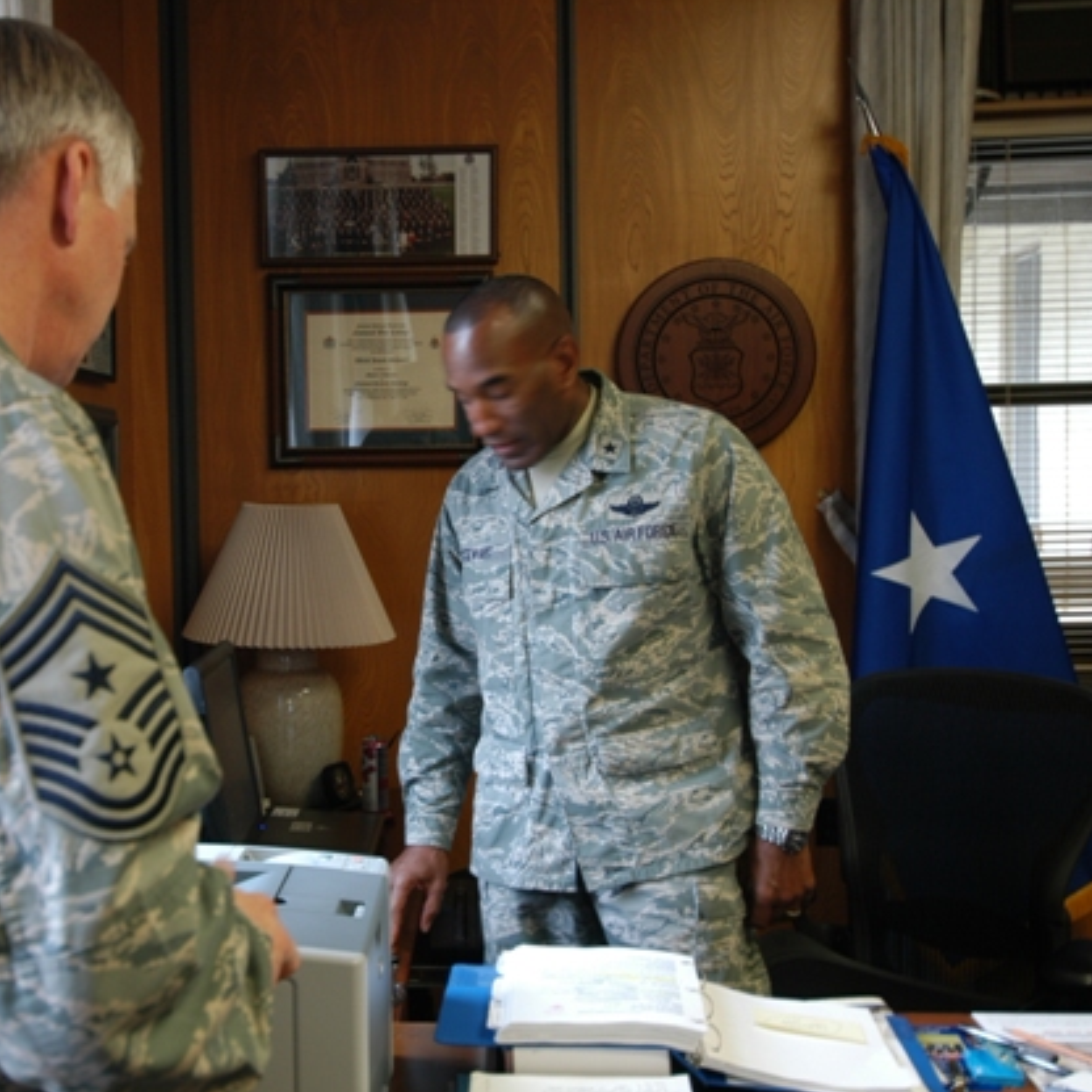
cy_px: 542
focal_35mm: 47
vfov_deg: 36.1
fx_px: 1677
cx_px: 378
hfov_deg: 35.8
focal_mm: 24
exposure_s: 1/10
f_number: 4
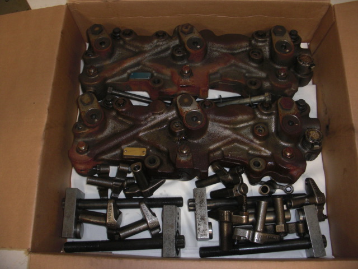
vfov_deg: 39.7
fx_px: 372
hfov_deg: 51.4
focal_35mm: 36
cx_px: 179
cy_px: 134
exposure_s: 1/30
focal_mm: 6.3
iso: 100
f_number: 2.8
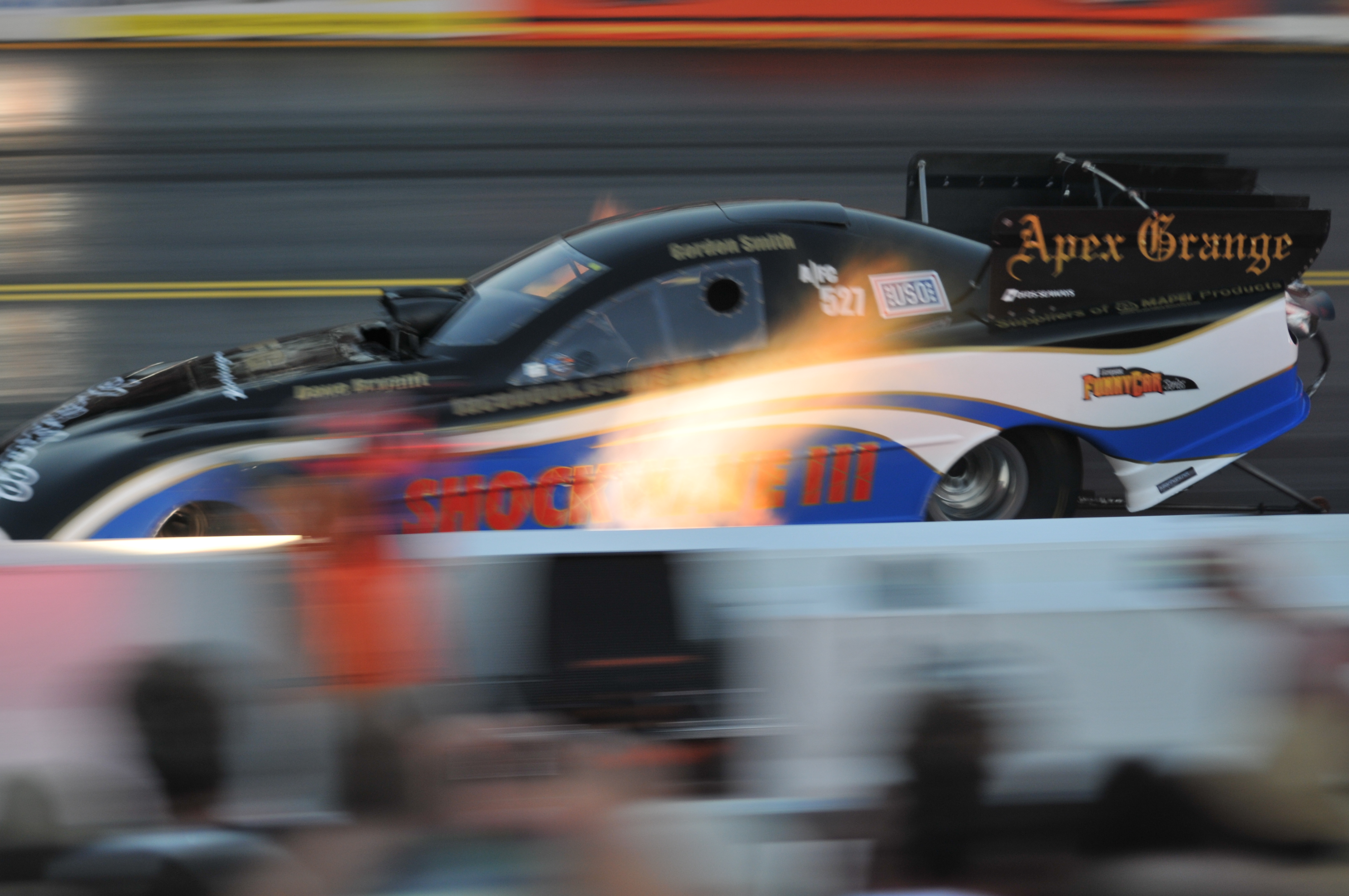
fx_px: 3930
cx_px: 674
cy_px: 448
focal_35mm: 105
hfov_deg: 19.5
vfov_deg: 13.0
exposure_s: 1/80
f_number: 4
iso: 250
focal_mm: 70
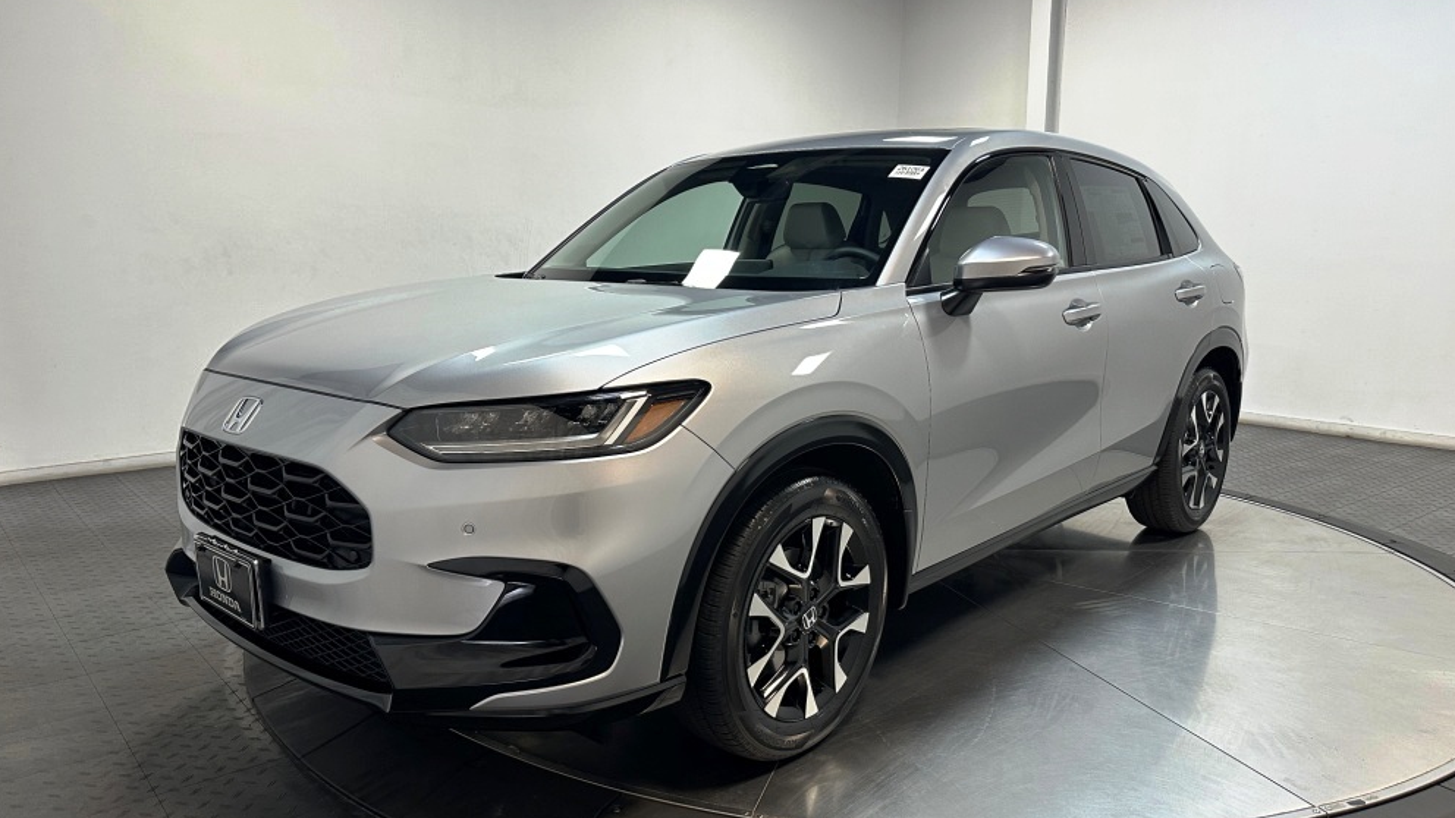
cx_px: 710
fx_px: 1042
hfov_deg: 69.8
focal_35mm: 27
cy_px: 453
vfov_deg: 42.8
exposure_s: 1/60
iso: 200
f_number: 1.78
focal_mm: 6.86
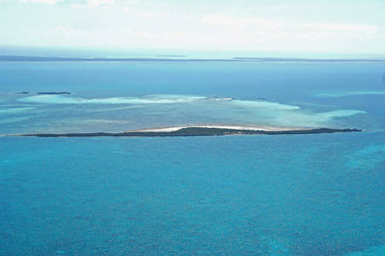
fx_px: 641
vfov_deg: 22.6
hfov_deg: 33.4
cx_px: 192
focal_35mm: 60
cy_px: 128
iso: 400
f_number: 10
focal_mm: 40
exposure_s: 1/1000
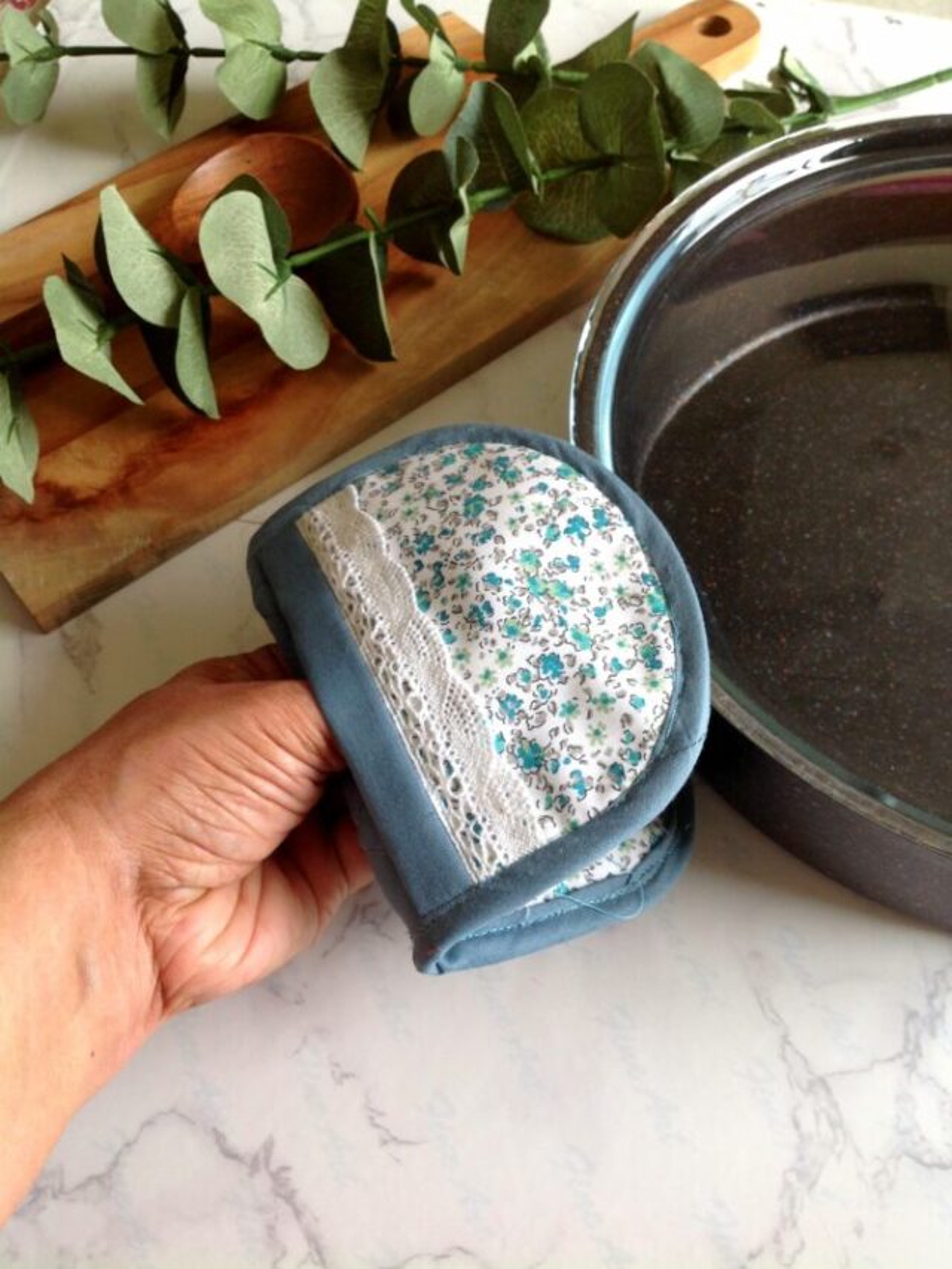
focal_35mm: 35
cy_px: 634
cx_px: 476
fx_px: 1283
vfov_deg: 52.6
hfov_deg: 40.7
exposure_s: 1/120
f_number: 2.4
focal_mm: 4.28
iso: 50
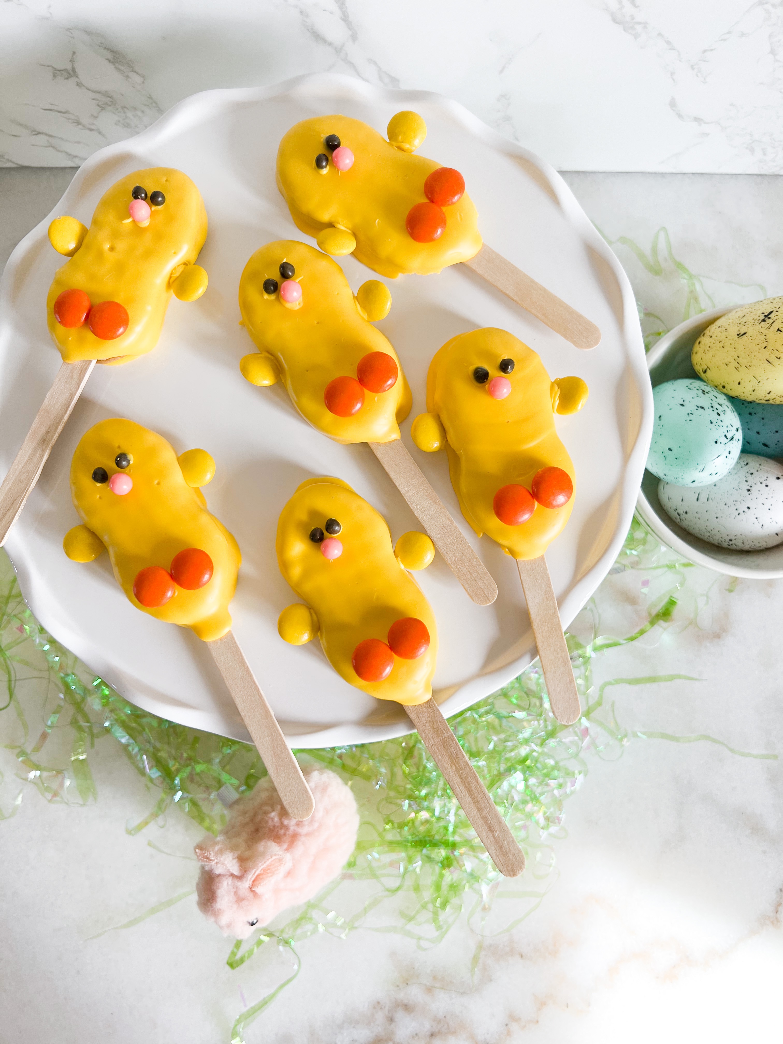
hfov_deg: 53.1
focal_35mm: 26
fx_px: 784
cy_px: 522
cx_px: 392
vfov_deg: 67.3
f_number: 1.5
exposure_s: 1/170
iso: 50
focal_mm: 5.7
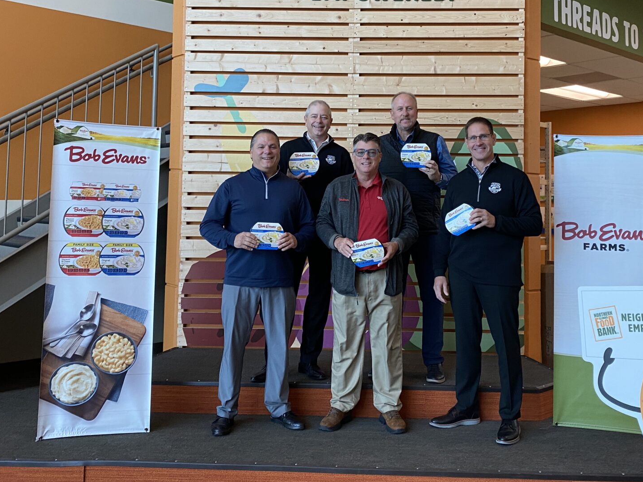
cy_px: 173
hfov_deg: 49.9
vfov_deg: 38.3
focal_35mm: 37
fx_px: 687
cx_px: 376
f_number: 1.8
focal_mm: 4.25
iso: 100
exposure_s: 1/60
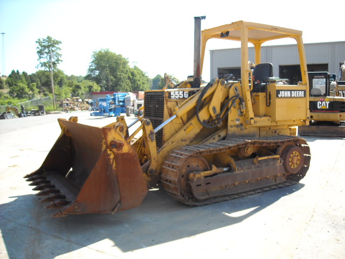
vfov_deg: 40.7
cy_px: 130
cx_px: 172
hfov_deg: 52.6
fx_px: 349
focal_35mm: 35
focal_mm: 5.7
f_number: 2.8
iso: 64
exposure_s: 1/369
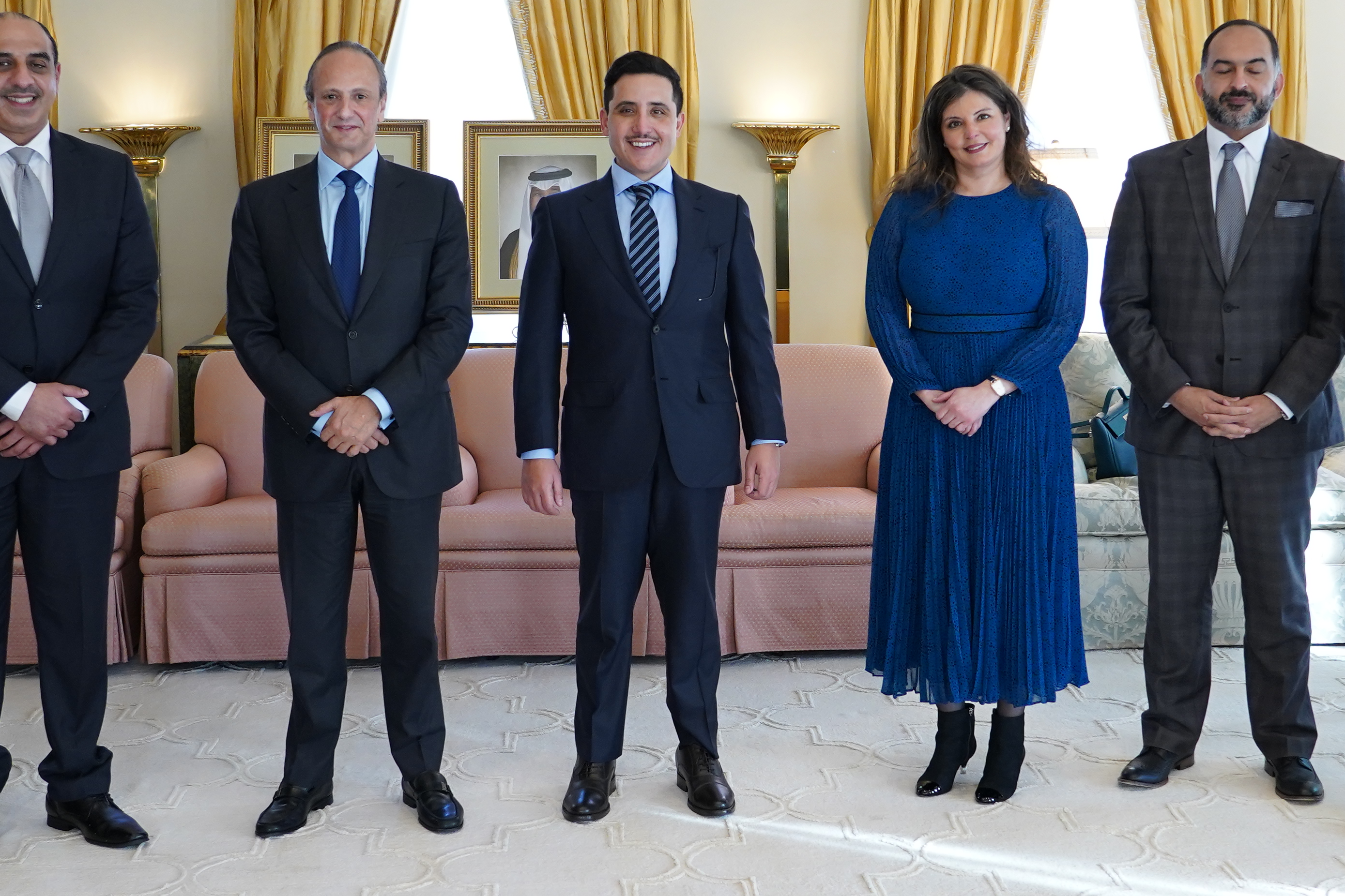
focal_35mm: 51
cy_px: 344
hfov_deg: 38.9
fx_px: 1905
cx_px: 734
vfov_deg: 26.4
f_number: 4
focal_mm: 24
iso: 1600
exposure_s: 1/80
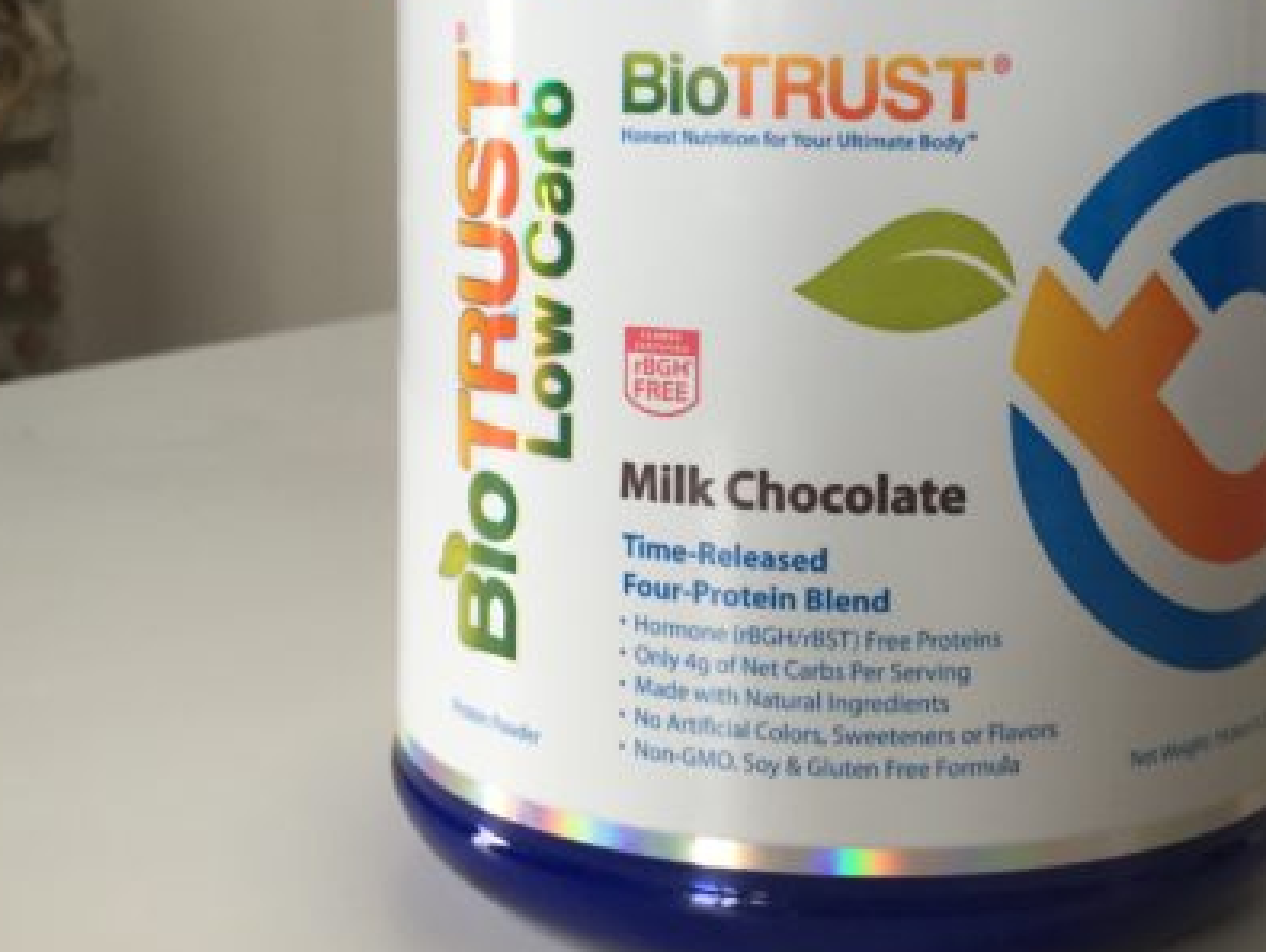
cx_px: 795
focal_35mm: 55
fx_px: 2013
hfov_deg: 34.7
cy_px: 245
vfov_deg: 26.3
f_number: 2.2
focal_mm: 4.15
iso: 32
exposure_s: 1/50
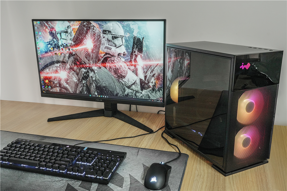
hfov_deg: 55.8
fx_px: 271
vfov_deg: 38.9
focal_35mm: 34
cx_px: 144
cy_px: 96
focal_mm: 34
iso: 6400
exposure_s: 1/20
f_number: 10
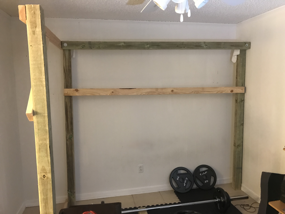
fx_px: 231
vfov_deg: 49.7
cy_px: 107
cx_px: 142
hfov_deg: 63.4
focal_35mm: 28
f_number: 1.8
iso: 80
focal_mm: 3.99
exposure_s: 1/7
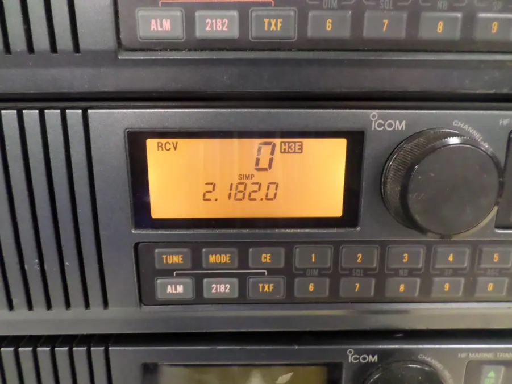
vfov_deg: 54.9
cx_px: 256
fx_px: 370
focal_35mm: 25
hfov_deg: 69.4
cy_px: 192
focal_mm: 4.5
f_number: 2.5
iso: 400
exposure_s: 1/20
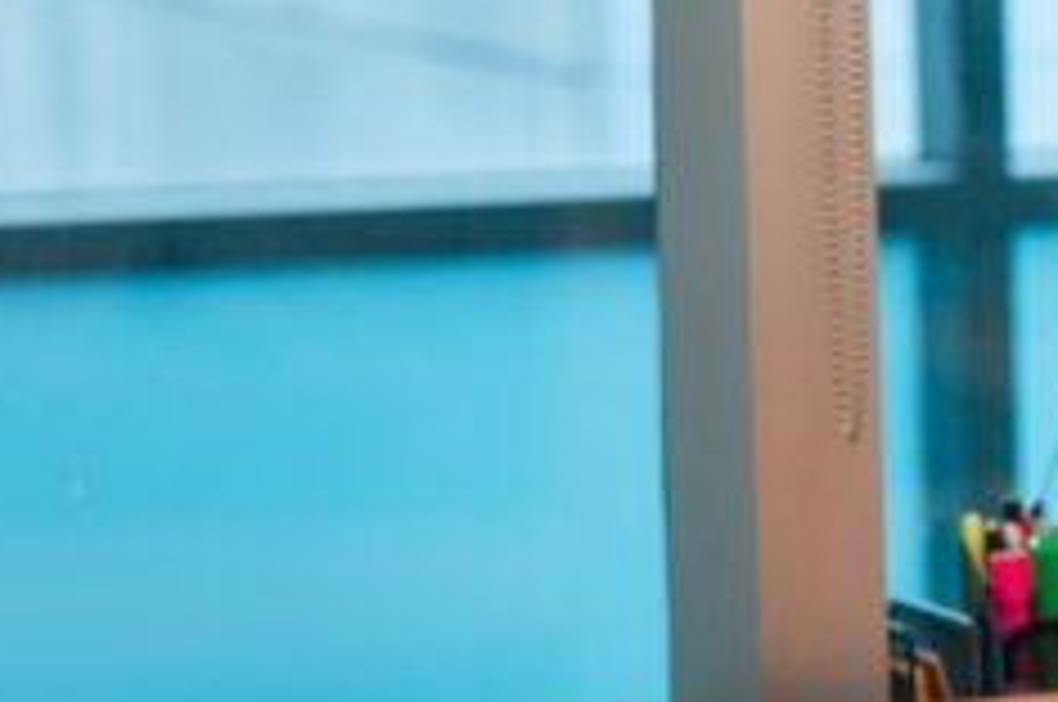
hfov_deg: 9.0
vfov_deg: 6.3
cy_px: 403
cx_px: 1985
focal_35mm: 218
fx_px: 6398
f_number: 3.5
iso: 400
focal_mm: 50
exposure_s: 1/100
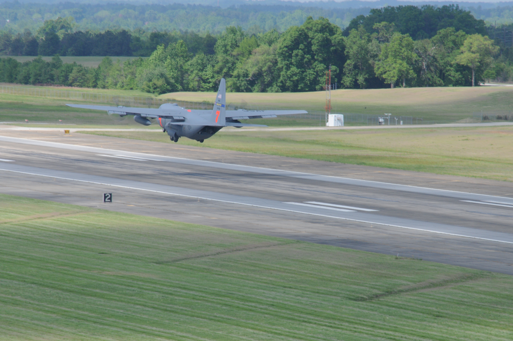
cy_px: 170
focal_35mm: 300
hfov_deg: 6.9
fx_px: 4270
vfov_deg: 4.6
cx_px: 256
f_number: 18
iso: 400
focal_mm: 200
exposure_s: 1/160
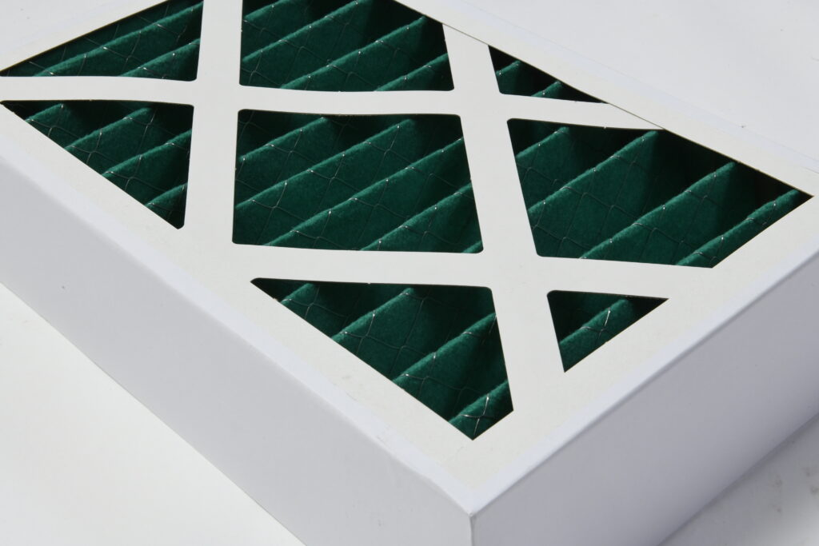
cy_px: 273
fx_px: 1411
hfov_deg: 32.4
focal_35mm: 62
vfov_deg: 21.9
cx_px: 410
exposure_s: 1/200
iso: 500
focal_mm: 62
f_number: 22
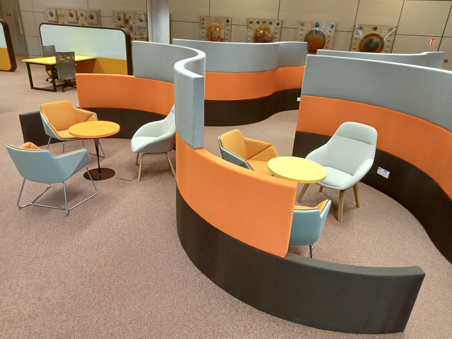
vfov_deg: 49.7
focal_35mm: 28
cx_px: 226
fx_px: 366
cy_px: 170
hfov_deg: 63.4
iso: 520
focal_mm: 3.46
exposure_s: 1/33.3
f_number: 2.2
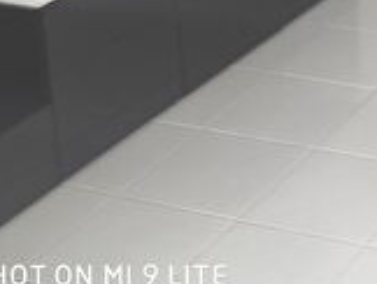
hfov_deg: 16.4
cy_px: -234
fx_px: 1178
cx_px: 586
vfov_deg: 12.5
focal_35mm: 108
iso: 910
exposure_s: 1/33
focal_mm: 4.74
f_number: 1.79
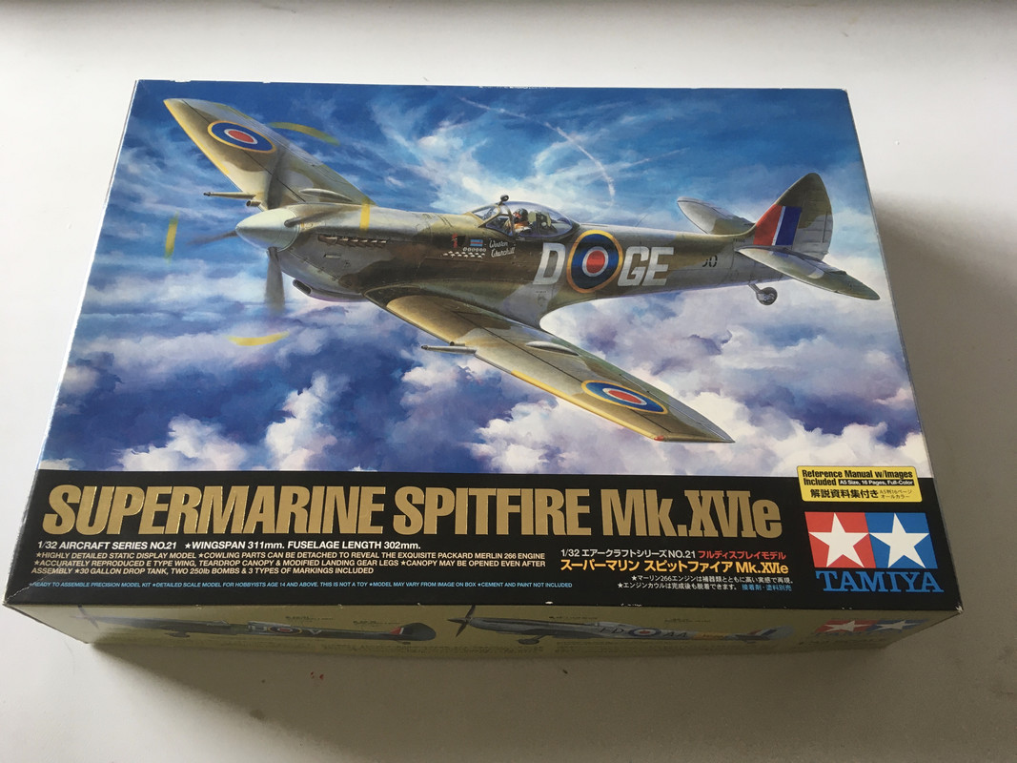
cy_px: 382
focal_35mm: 29
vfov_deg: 48.2
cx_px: 508
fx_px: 852
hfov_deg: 61.7
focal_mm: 4.15
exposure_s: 1/33
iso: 50
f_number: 2.2
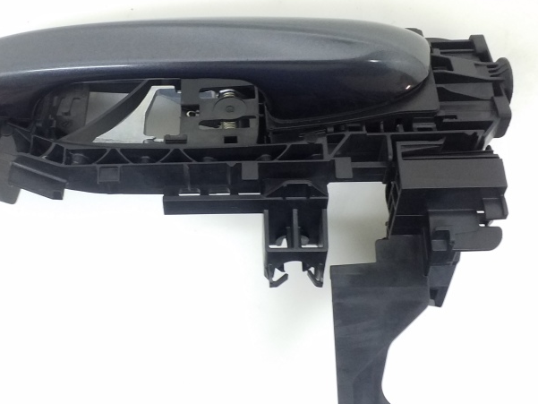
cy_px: 162
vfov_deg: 31.4
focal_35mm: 46
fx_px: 715
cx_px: 183
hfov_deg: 40.8
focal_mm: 3.6
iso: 200
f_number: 1.9
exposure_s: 1/33
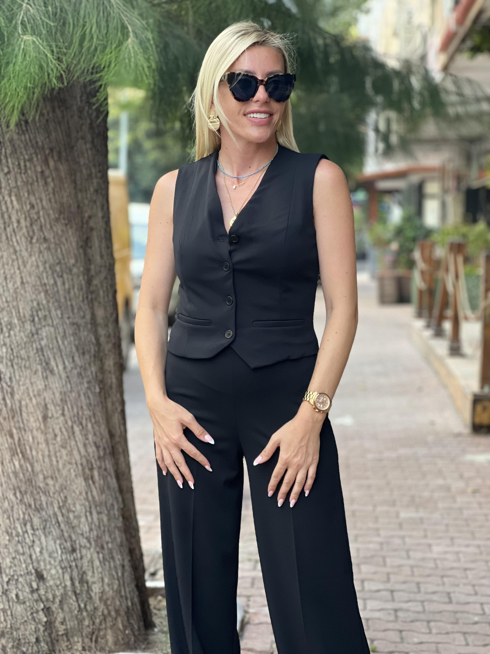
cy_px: 327
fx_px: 1453
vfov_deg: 25.3
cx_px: 245
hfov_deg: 19.1
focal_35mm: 77
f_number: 2.8
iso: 250
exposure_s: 1/121
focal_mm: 9
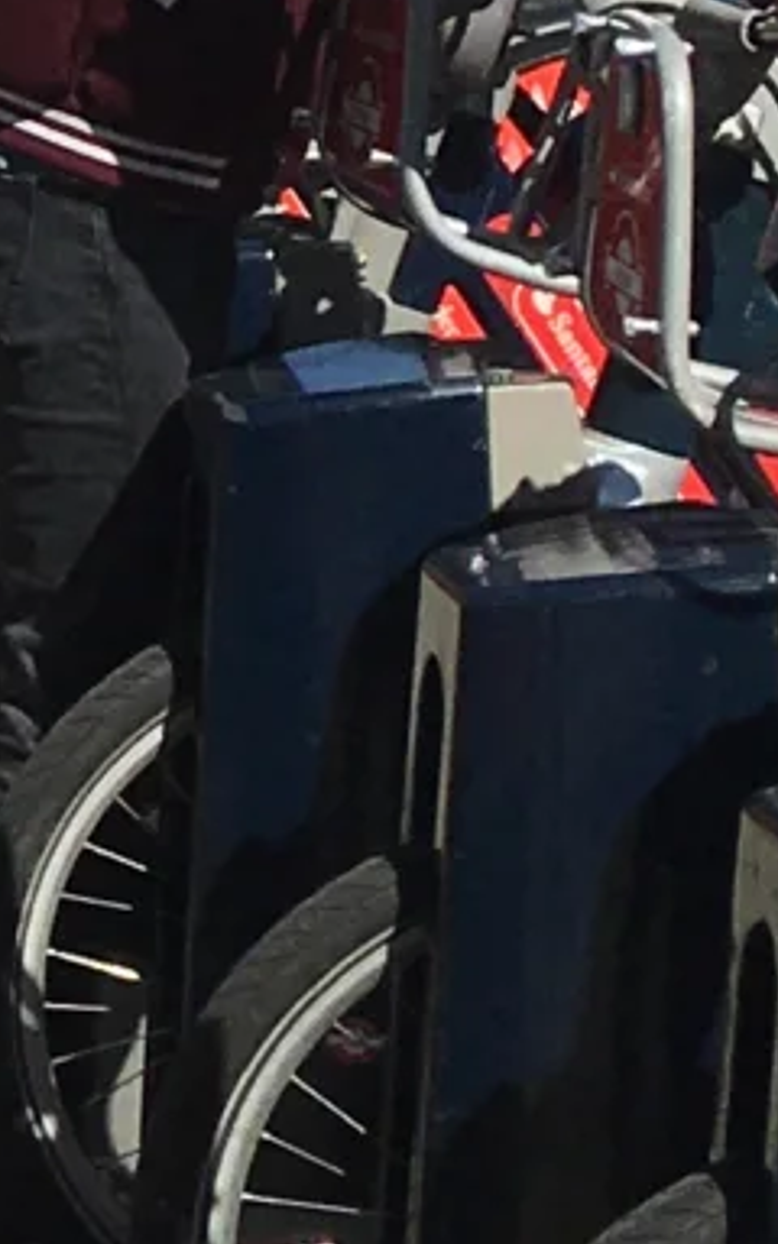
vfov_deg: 10.0
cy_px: -360
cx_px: -1854
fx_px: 6955
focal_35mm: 205
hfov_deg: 5.8
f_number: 2.2
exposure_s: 1/2564
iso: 25
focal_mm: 4.15
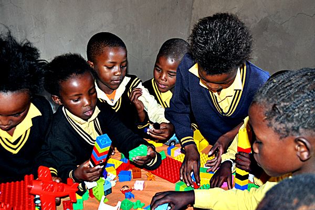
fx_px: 315
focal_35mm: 36
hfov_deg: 53.2
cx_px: 158
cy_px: 105
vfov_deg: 36.8
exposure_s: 1/60
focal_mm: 24
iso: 800
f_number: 4
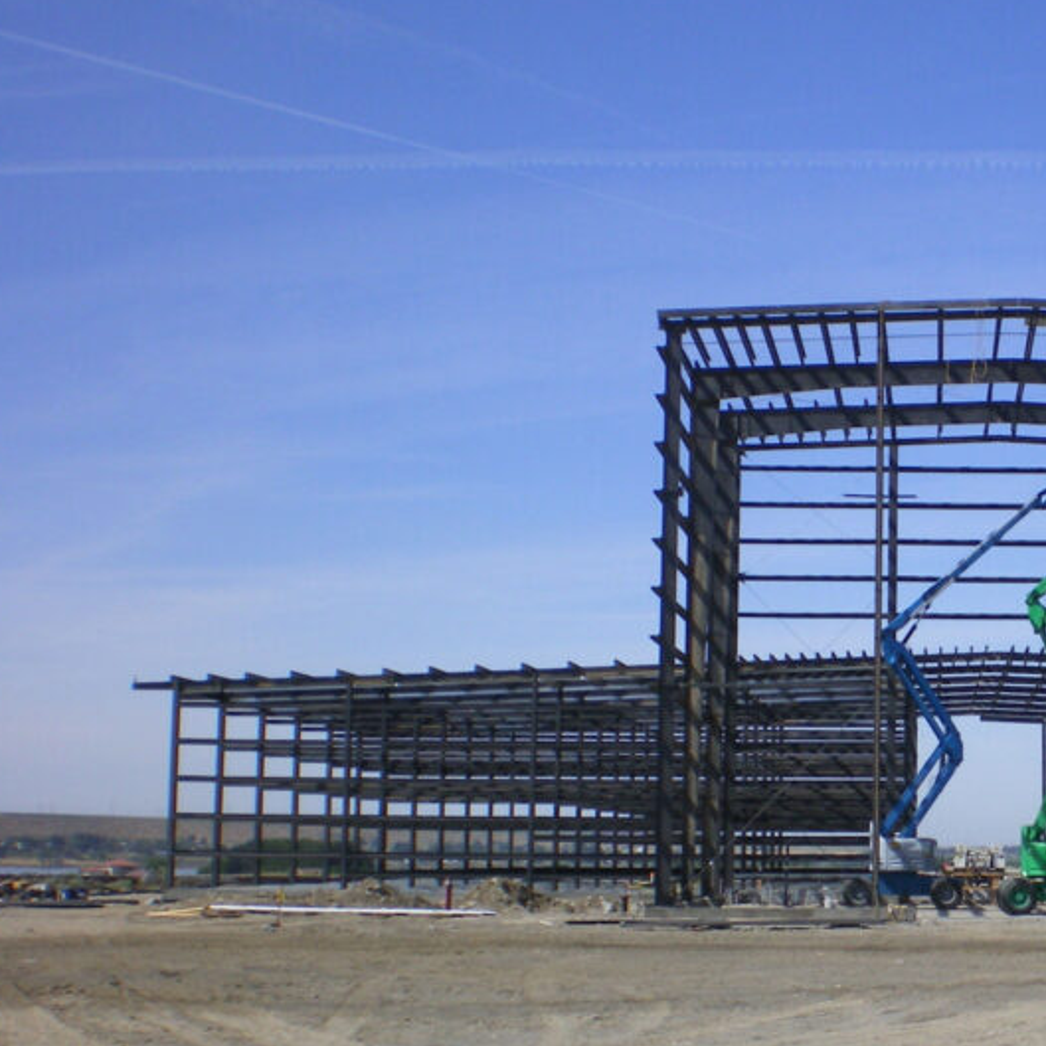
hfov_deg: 25.4
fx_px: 2222
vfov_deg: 26.5
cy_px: 573
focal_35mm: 65
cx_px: 999
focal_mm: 6.3
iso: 80
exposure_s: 1/640
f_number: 4.6
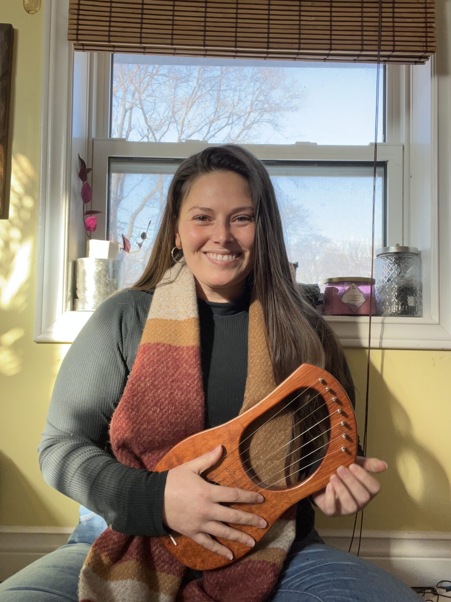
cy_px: 301
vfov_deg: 60.0
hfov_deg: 46.8
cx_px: 226
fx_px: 521
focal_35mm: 30
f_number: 2.2
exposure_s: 1/120
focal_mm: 2.71
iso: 40
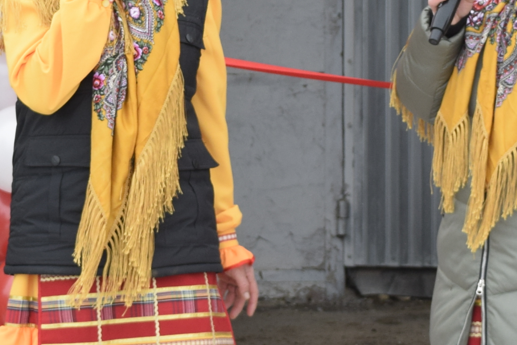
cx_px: 241
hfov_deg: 11.2
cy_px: 106
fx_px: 2643
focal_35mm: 184
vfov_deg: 7.5
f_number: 7.1
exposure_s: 1/160
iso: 400
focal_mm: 32
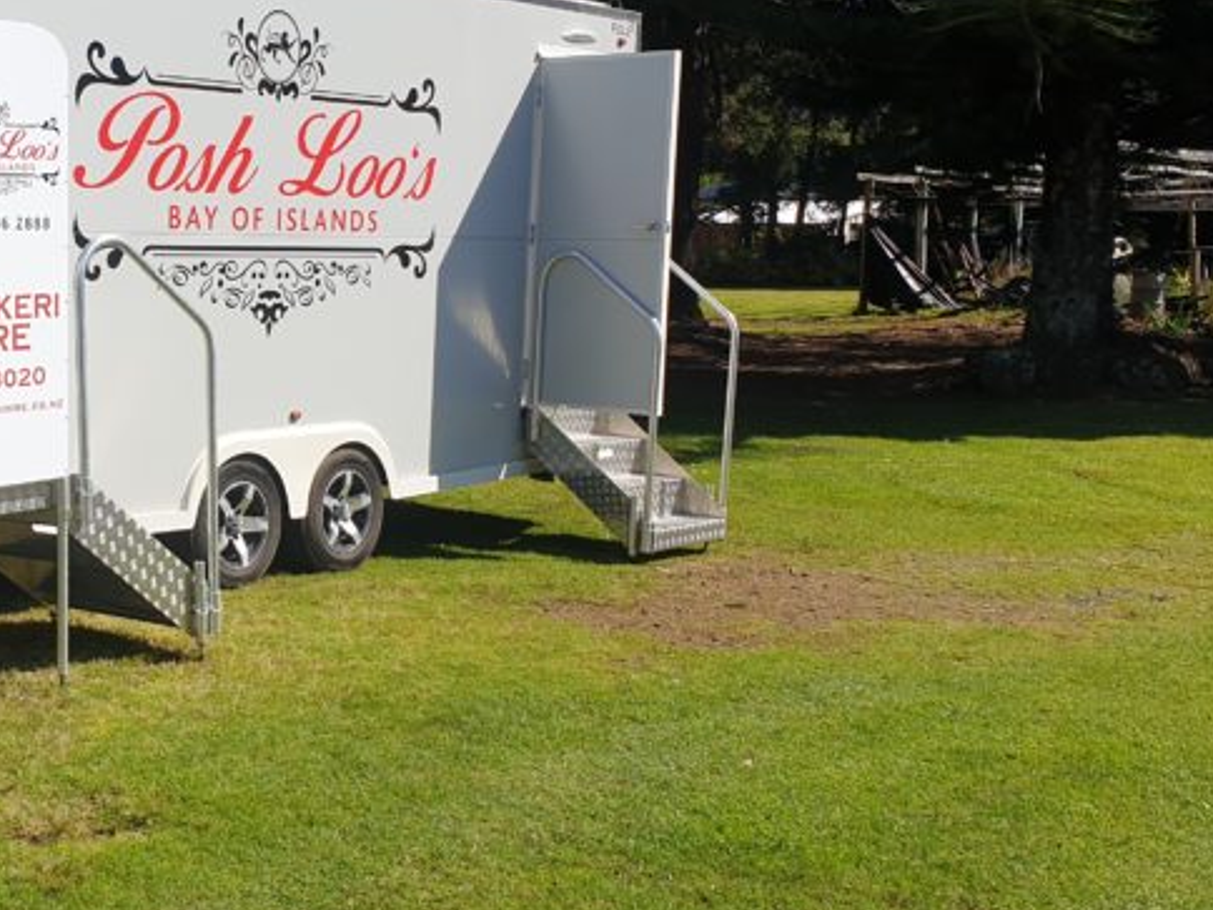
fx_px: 1927
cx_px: 150
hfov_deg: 33.3
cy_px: 459
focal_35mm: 55
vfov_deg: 26.6
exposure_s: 1/1637
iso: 50
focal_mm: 4.3
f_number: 2.4
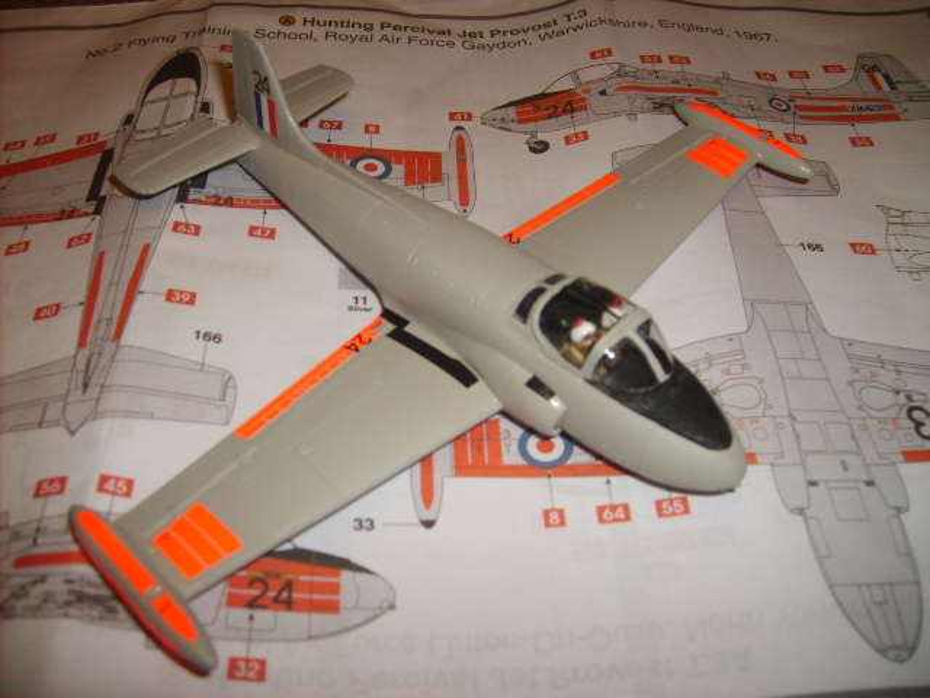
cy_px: 349
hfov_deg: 52.6
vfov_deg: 40.7
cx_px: 465
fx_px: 940
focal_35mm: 35
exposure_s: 1/45
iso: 100
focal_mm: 5.8
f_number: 2.8
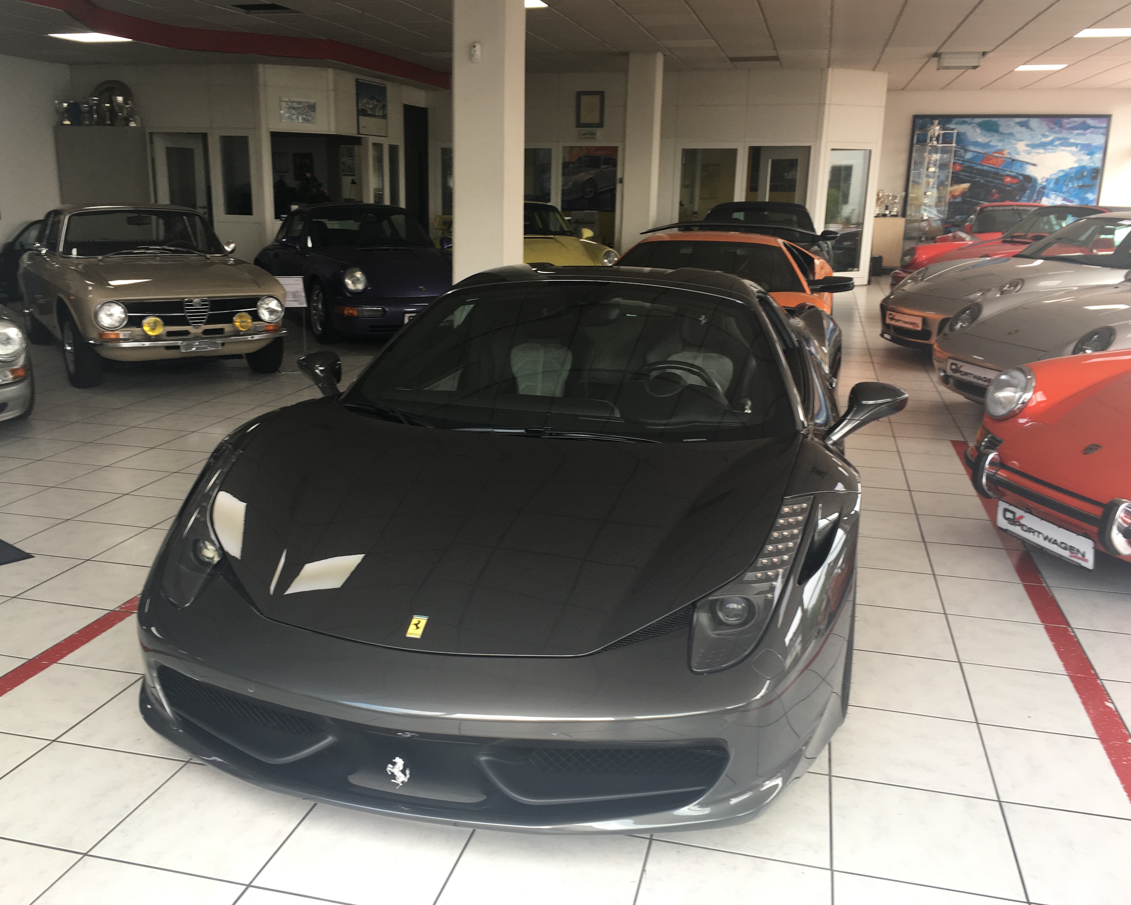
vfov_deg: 47.1
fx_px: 1038
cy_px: 451
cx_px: 537
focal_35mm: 31
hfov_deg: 57.2
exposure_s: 1/50
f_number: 2.2
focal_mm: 4.15
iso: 25
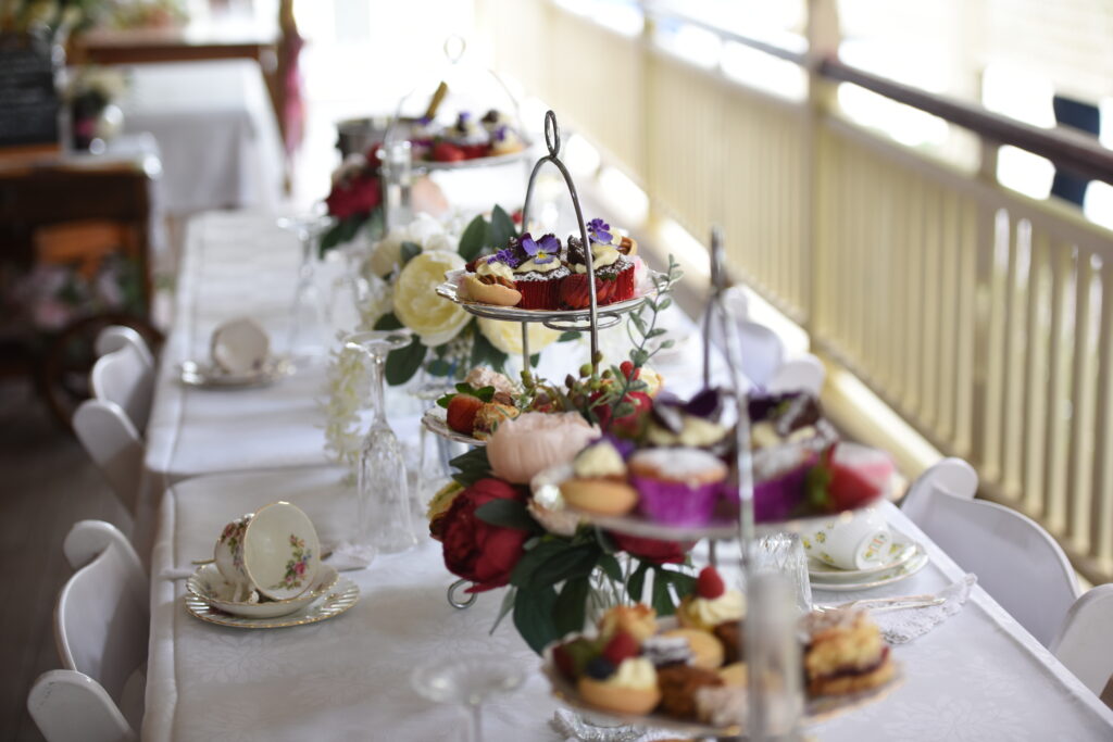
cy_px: 371
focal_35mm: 102
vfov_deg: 13.4
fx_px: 3154
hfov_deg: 20.0
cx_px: 556
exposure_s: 1/100
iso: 640
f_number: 2.8
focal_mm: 102
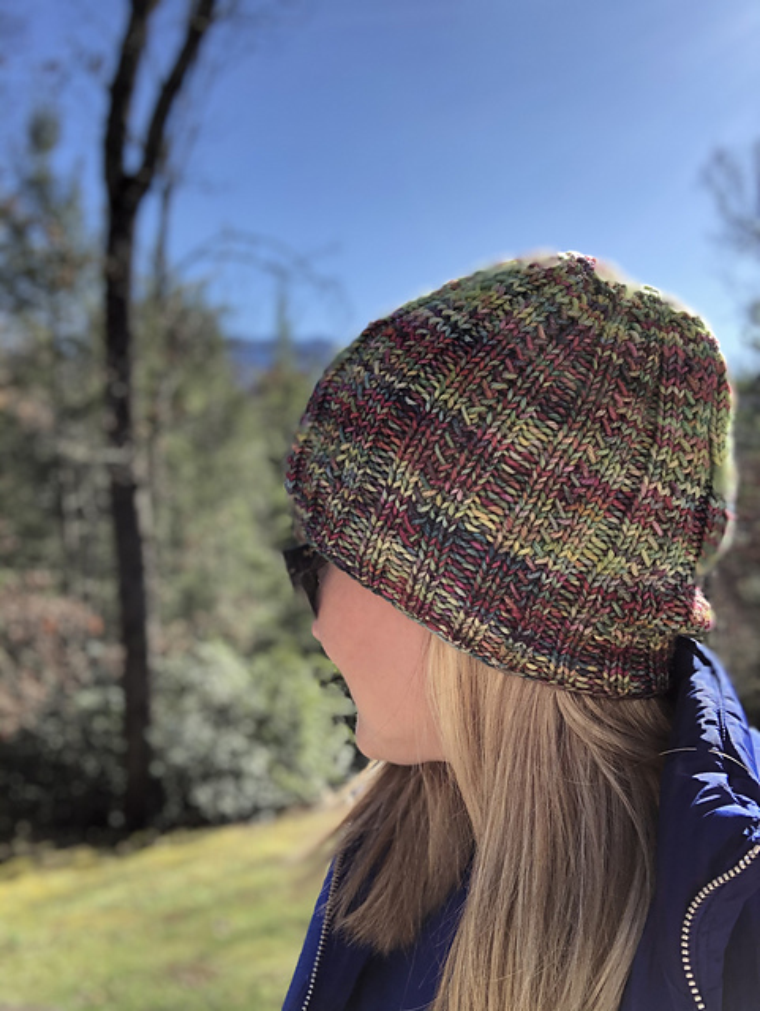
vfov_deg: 56.8
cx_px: 380
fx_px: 936
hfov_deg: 44.2
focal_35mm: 32
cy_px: 506
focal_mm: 2.87
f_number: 2.2
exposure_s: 1/237
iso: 20
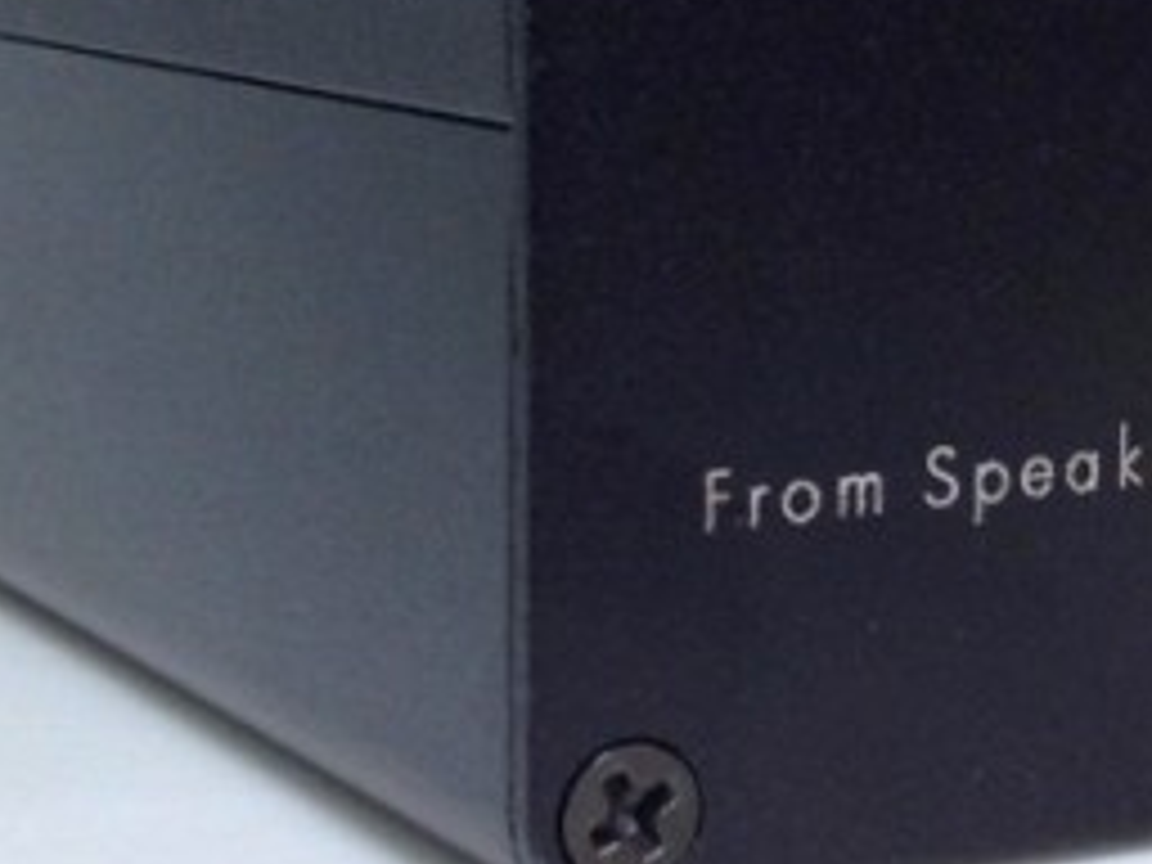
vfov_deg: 14.4
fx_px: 3428
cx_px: 1107
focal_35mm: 103
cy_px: 346
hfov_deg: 18.6
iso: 50
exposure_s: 1/100
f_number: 2.4
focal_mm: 4.12
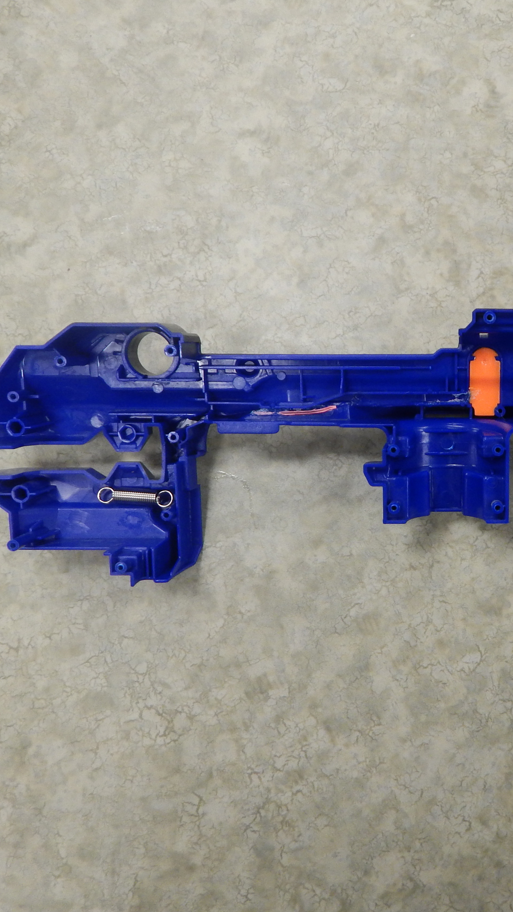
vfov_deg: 58.0
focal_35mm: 34
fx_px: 822
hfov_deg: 32.8
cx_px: 465
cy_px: 459
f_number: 3
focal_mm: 4
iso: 280
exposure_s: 1/30
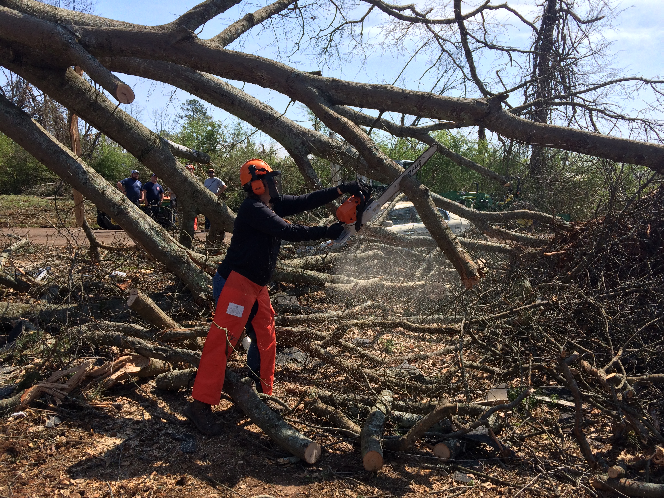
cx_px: 332
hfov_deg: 61.7
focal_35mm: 29
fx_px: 556
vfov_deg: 48.2
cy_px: 249
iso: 32
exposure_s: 1/2053
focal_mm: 4.15
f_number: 2.2
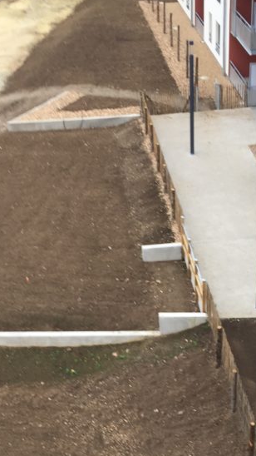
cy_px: 340
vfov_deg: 34.7
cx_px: 167
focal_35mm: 59
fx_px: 712
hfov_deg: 20.3
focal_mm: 4.15
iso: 32
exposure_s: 1/116
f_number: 2.2
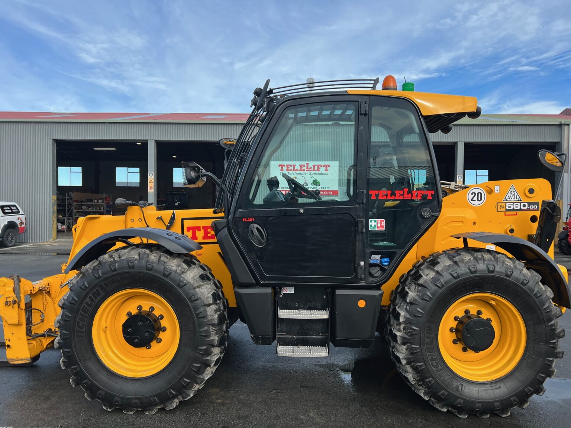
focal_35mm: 26
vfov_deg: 53.1
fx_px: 429
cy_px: 214
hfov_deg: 67.3
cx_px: 286
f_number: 1.5
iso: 50
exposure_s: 1/1808
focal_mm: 5.7
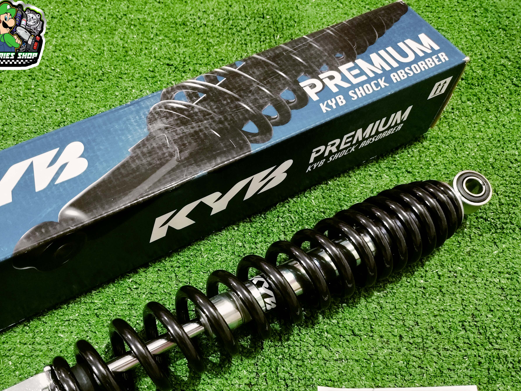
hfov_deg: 52.1
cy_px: 250
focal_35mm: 35
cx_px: 195
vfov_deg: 40.3
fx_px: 527
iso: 788
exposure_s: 1/24
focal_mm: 4.71
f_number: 1.7
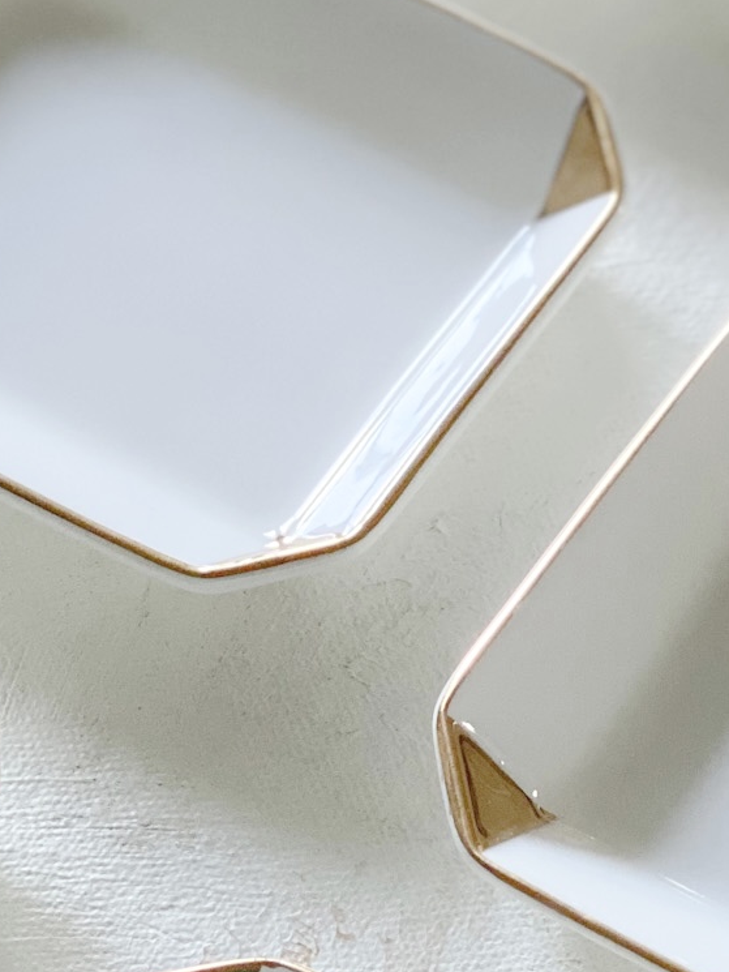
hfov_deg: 10.2
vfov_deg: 13.8
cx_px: 961
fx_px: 4014
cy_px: 672
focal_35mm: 143
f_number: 2
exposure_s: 1/40
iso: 160
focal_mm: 6
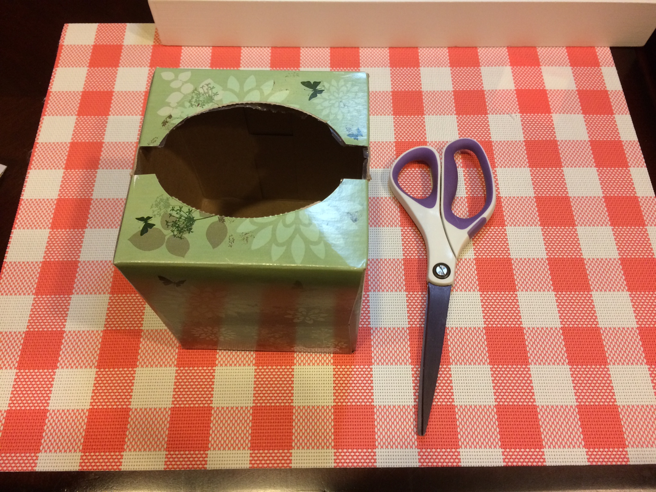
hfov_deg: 61.7
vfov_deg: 48.2
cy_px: 246
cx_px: 328
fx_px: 550
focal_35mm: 29
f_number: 2.2
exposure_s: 1/30
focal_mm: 4.15
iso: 160
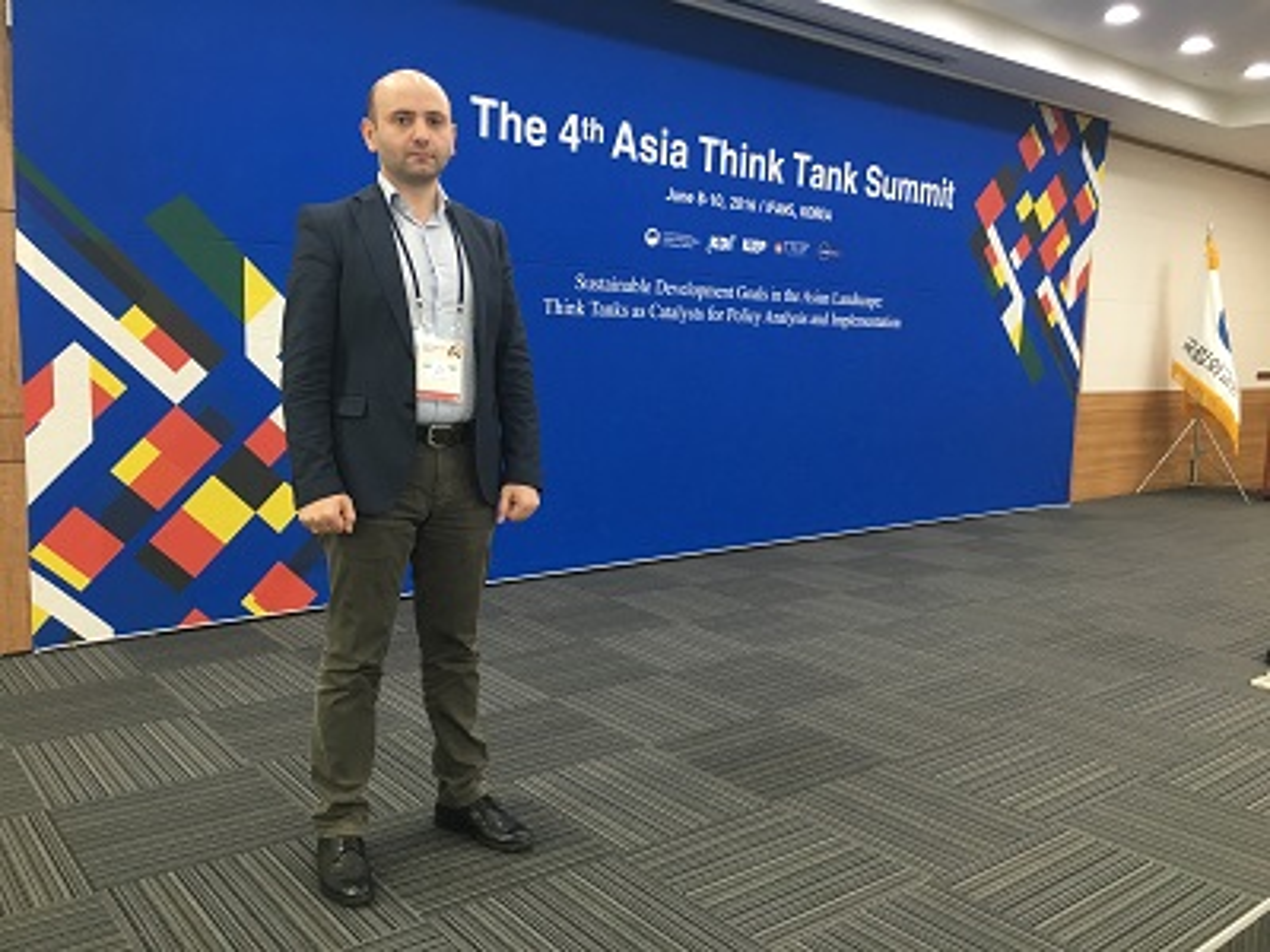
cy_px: 476
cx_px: 635
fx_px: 1064
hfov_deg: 61.7
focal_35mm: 29
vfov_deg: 48.2
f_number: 2.2
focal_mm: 4.15
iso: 80
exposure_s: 1/30
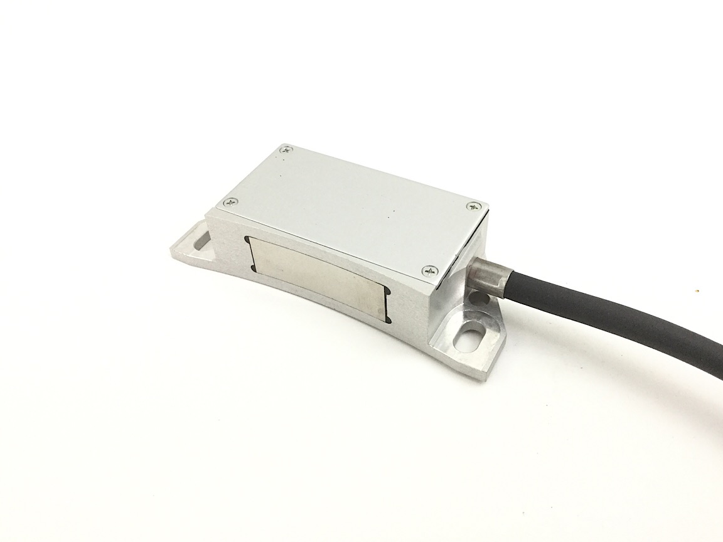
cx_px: 372
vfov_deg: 44.2
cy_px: 265
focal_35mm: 32
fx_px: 668
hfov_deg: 56.8
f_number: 2.4
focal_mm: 3.3
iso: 64
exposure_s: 1/33
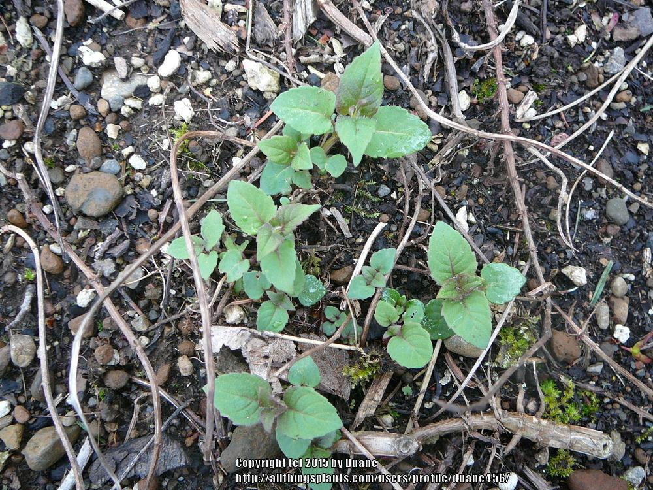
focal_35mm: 35
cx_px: 326
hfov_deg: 52.6
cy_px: 245
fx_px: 660
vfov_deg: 40.7
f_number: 2.8
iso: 100
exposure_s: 1/30
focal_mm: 5.2
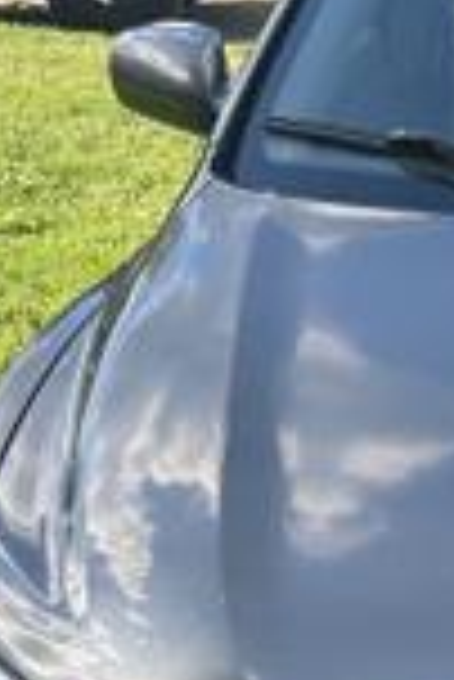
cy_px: 820
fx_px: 1623
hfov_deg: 14.5
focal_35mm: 86
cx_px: 746
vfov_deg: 21.8
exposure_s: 1/786
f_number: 1.5
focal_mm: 5.7
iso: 50
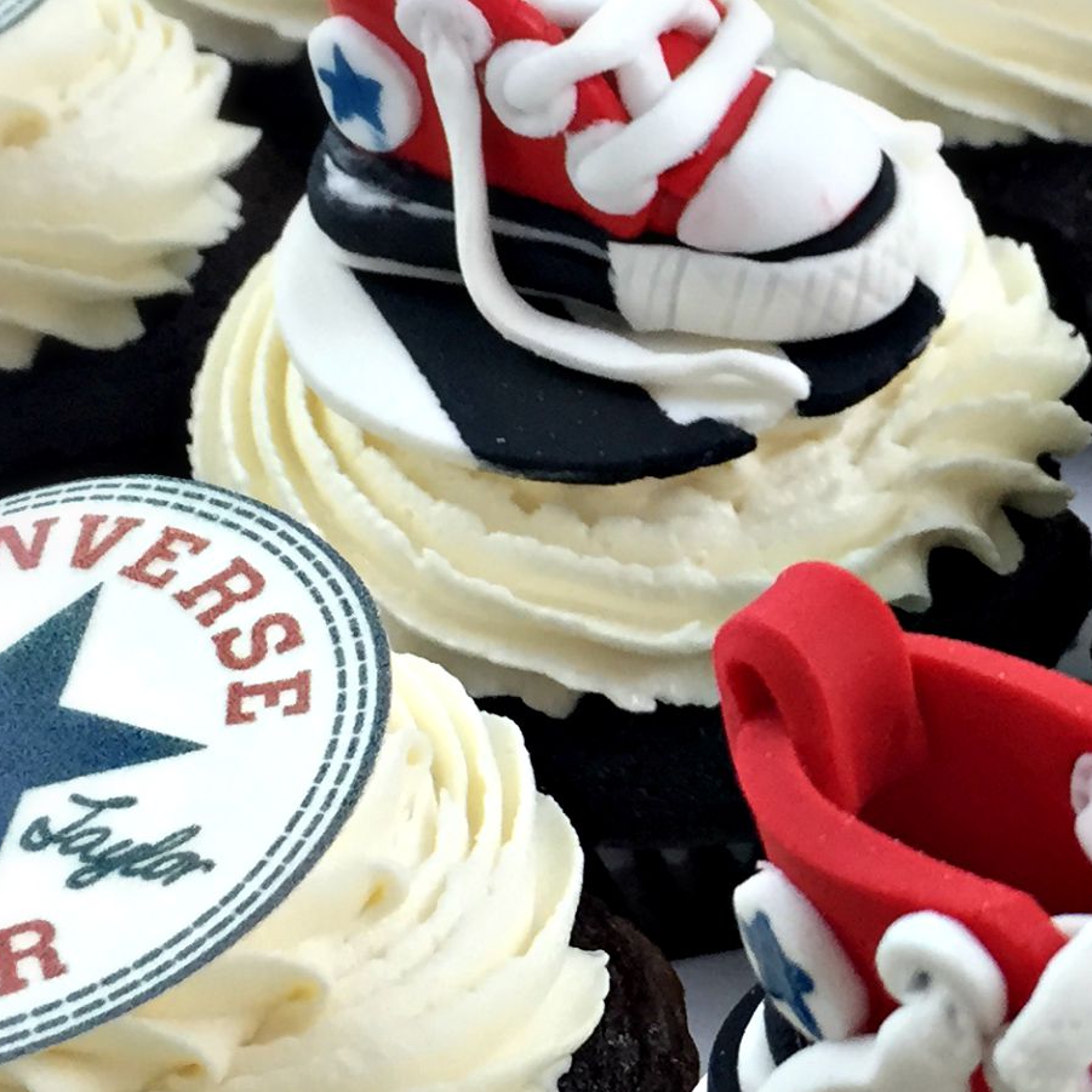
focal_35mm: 89
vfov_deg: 19.5
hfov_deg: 18.7
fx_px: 3176
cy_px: 587
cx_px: 1218
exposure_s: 1/30
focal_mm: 4.15
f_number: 2.2
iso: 64
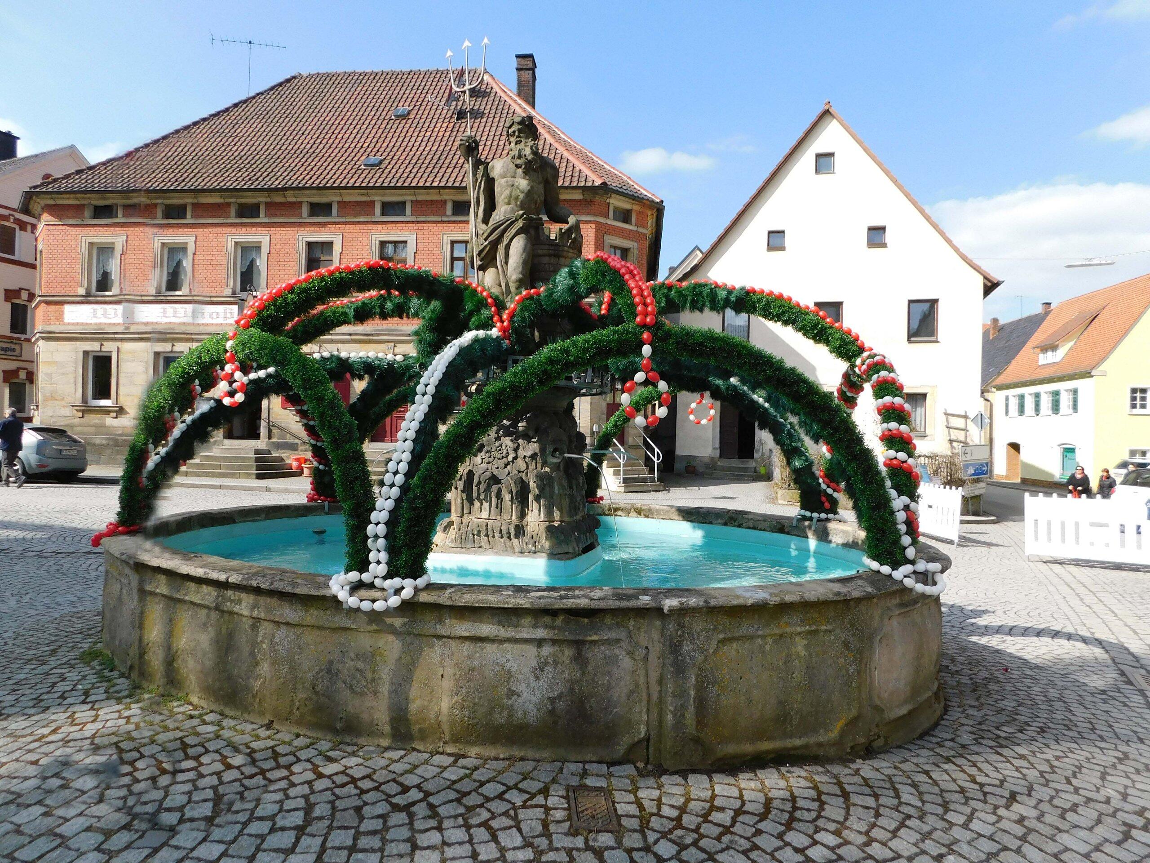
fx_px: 764
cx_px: 575
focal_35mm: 23
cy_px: 432
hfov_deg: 73.9
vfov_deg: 58.9
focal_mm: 4
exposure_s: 1/1000
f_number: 3
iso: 125
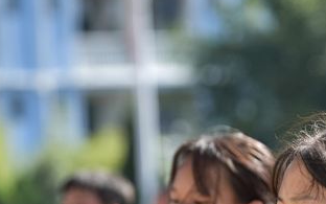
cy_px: 362
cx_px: 233
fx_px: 5055
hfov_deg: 3.7
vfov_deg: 2.3
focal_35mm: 569
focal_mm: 145
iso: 80
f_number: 4.5
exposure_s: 1/400
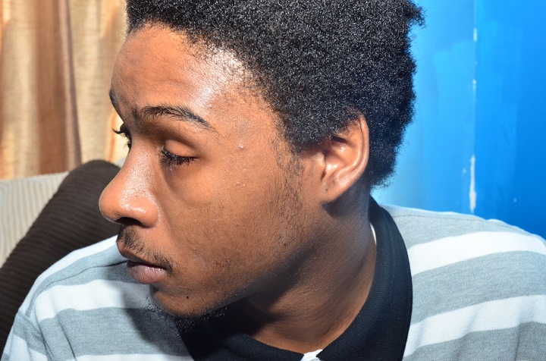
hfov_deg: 37.9
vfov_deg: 25.6
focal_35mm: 52
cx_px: 273
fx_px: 794
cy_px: 180
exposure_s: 1/60
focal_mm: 35
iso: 800
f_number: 9
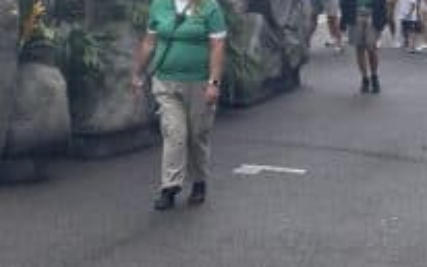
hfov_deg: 13.9
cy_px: -182
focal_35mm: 148
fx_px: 1723
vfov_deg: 8.6
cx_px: -25
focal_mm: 6.86
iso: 64
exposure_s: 1/1212
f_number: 1.78
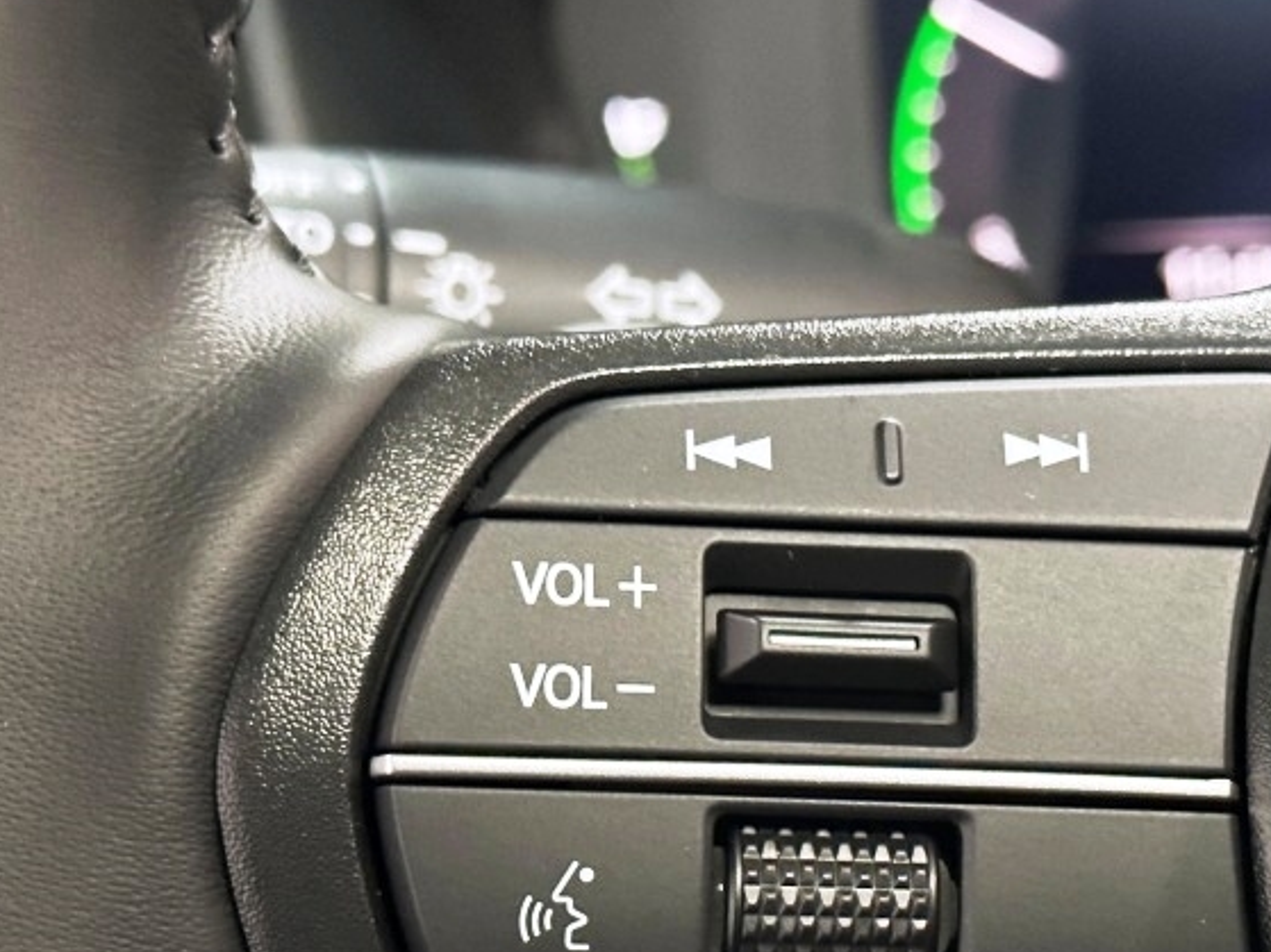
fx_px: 3230
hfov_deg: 22.2
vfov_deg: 16.7
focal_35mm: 88
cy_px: 659
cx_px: 823
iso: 640
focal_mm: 6.86
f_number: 1.78
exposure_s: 1/24
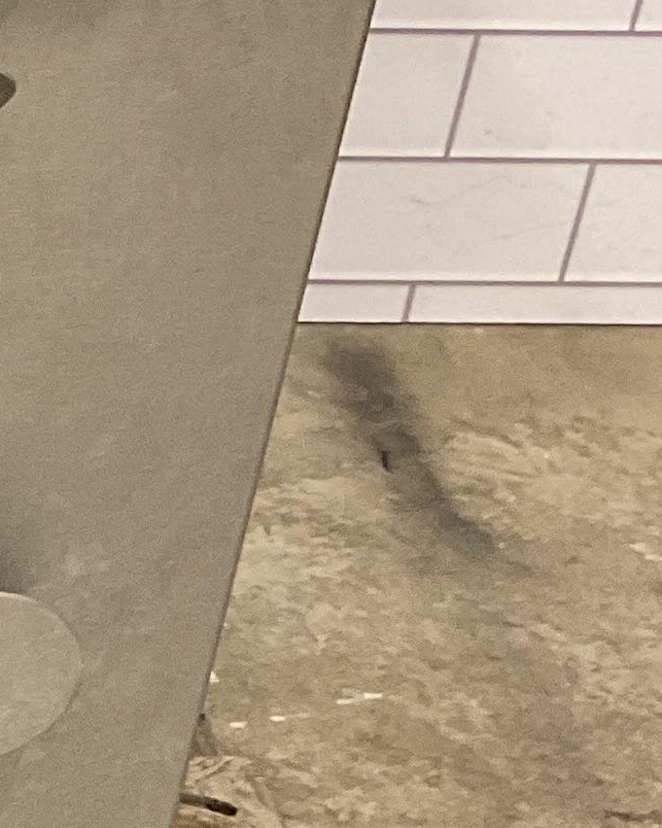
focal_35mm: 142
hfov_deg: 9.7
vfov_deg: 13.0
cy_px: -306
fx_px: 3478
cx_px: -861
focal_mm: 3
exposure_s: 1/50
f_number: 1.8
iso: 80
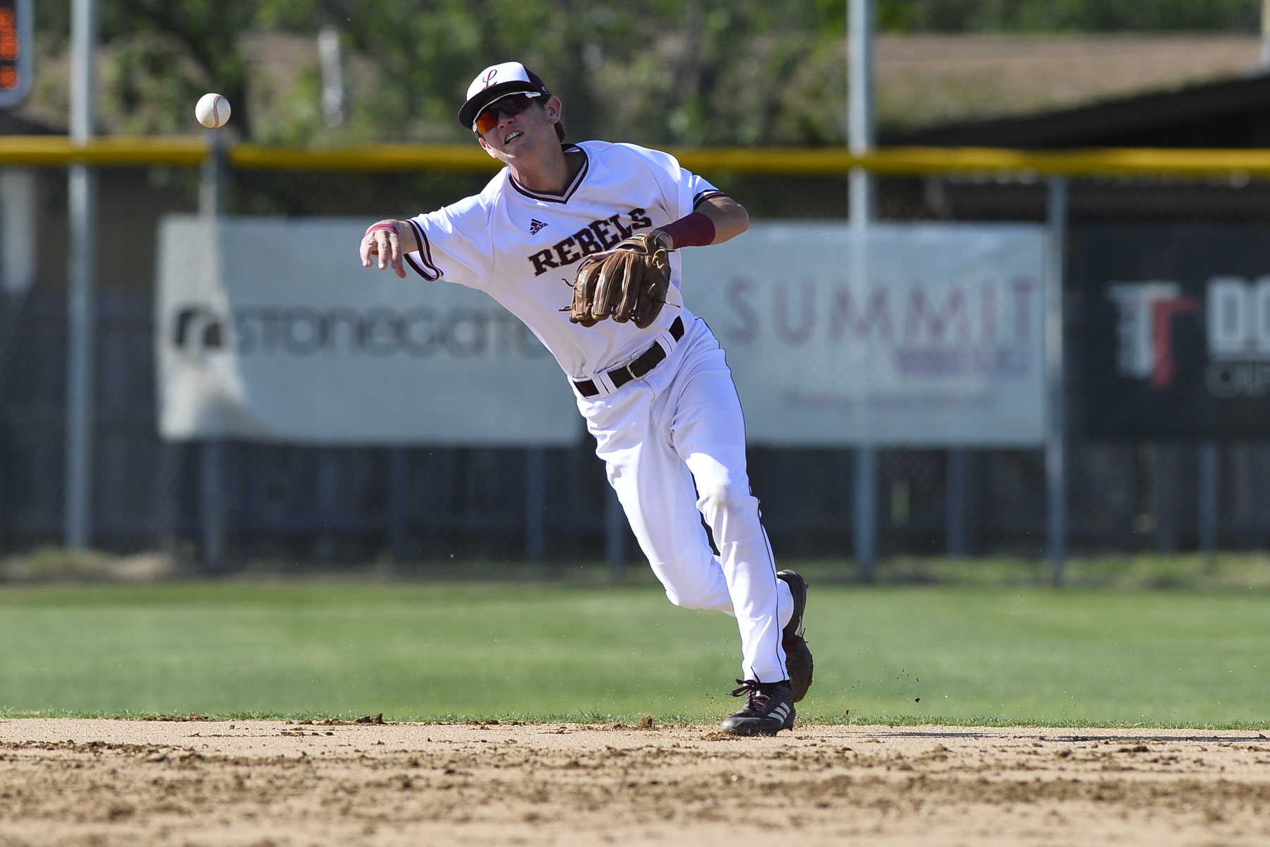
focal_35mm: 300
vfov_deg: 4.6
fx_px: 10583
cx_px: 635
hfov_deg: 6.9
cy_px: 424
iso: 500
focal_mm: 300
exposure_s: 1/4000
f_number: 3.5
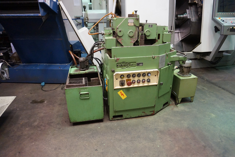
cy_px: 78
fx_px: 157
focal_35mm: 24
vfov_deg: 53.1
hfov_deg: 73.8
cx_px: 118
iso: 2500
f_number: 3.5
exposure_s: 1/160
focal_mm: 16
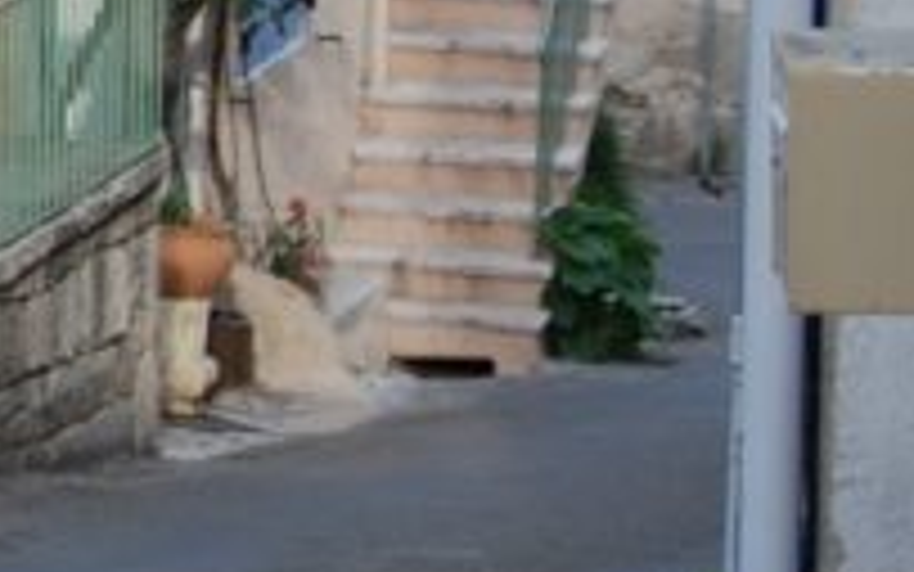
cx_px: -977
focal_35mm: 435
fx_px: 10839
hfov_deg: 4.7
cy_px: -430
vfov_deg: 3.0
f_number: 6.3
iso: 200
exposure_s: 1/160
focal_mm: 48
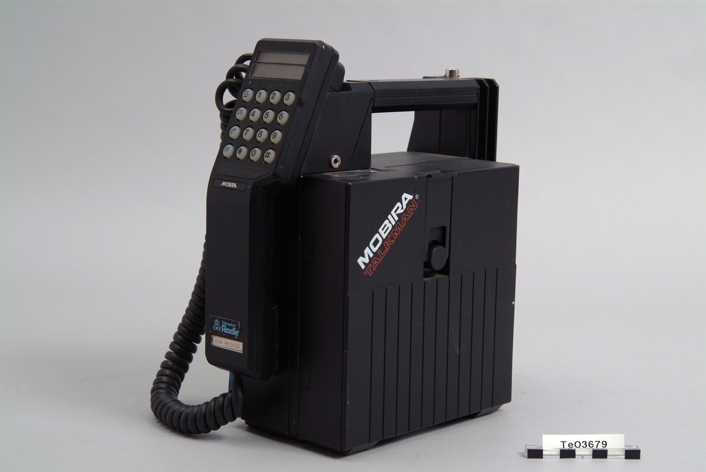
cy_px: 236
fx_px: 1384
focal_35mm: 70
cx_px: 353
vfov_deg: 19.4
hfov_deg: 28.6
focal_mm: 47
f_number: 8
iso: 100
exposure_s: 1/10
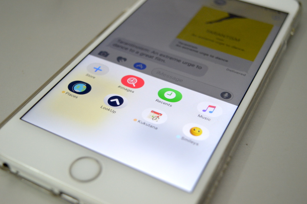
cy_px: 102
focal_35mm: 52
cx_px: 154
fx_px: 447
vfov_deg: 25.7
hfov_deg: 37.9
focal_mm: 35
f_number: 4.5
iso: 800
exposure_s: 1/30
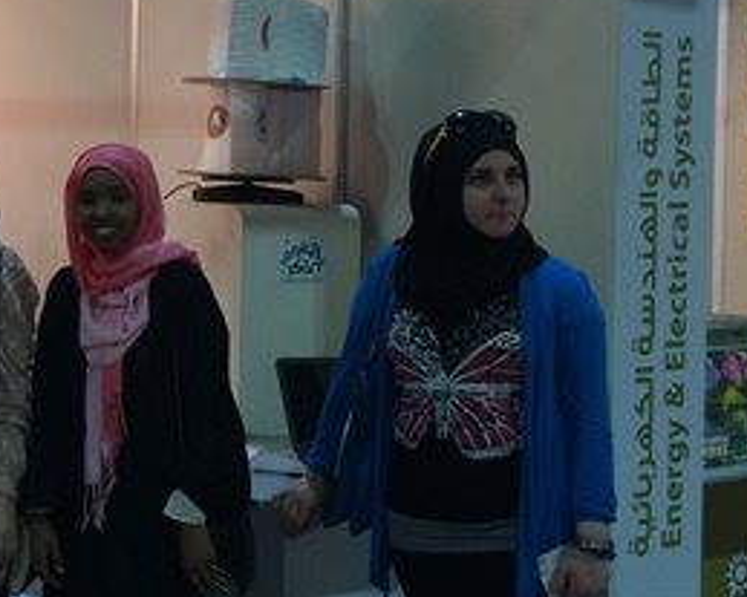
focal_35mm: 70
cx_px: -46
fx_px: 1547
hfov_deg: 25.4
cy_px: 211
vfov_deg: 21.8
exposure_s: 1/30
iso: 64
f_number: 2.2
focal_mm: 4.15
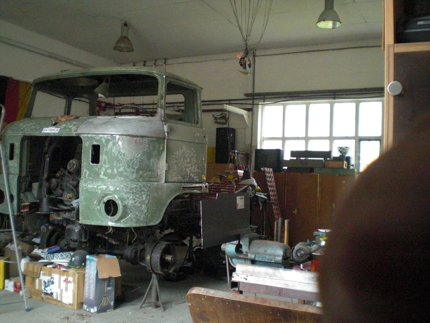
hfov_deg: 49.0
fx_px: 472
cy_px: 162
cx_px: 215
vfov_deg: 37.7
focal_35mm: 38
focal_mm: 6.3
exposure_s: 1/80
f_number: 3.1
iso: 800
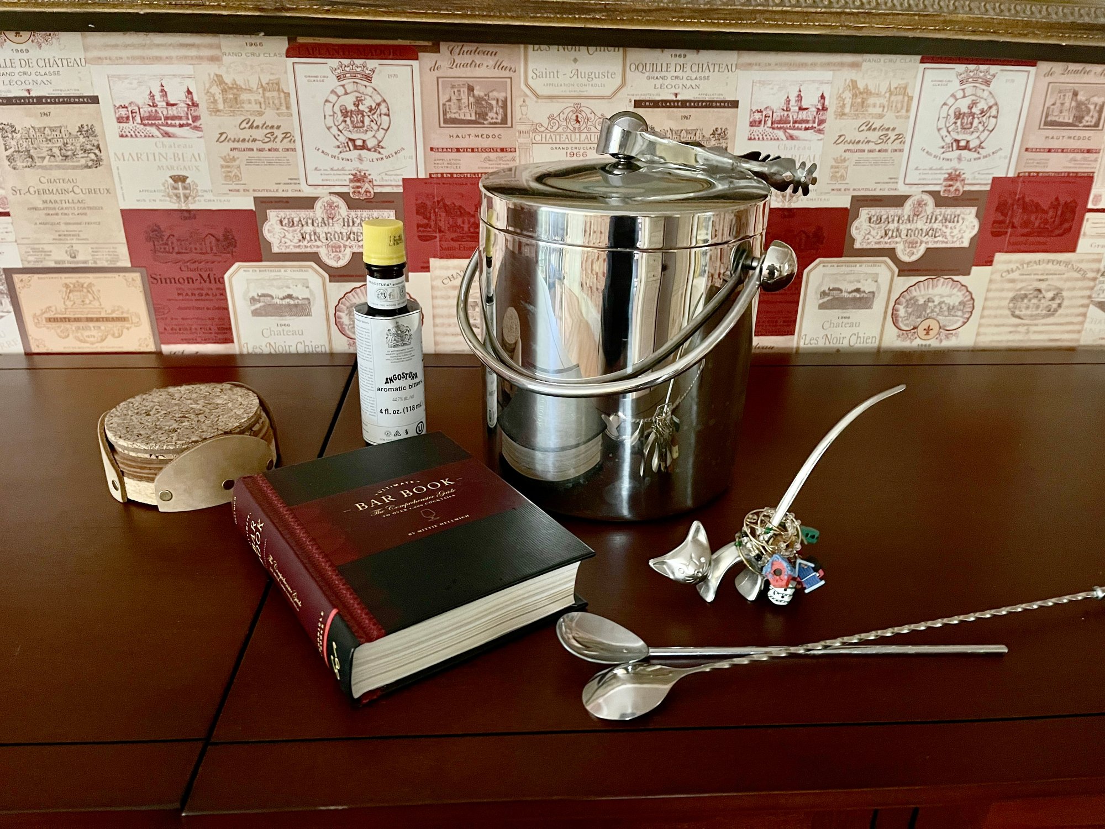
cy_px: 414
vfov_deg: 53.1
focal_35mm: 26
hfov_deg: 67.3
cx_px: 552
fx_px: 830
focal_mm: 5.1
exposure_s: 1/30
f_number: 1.6
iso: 1000
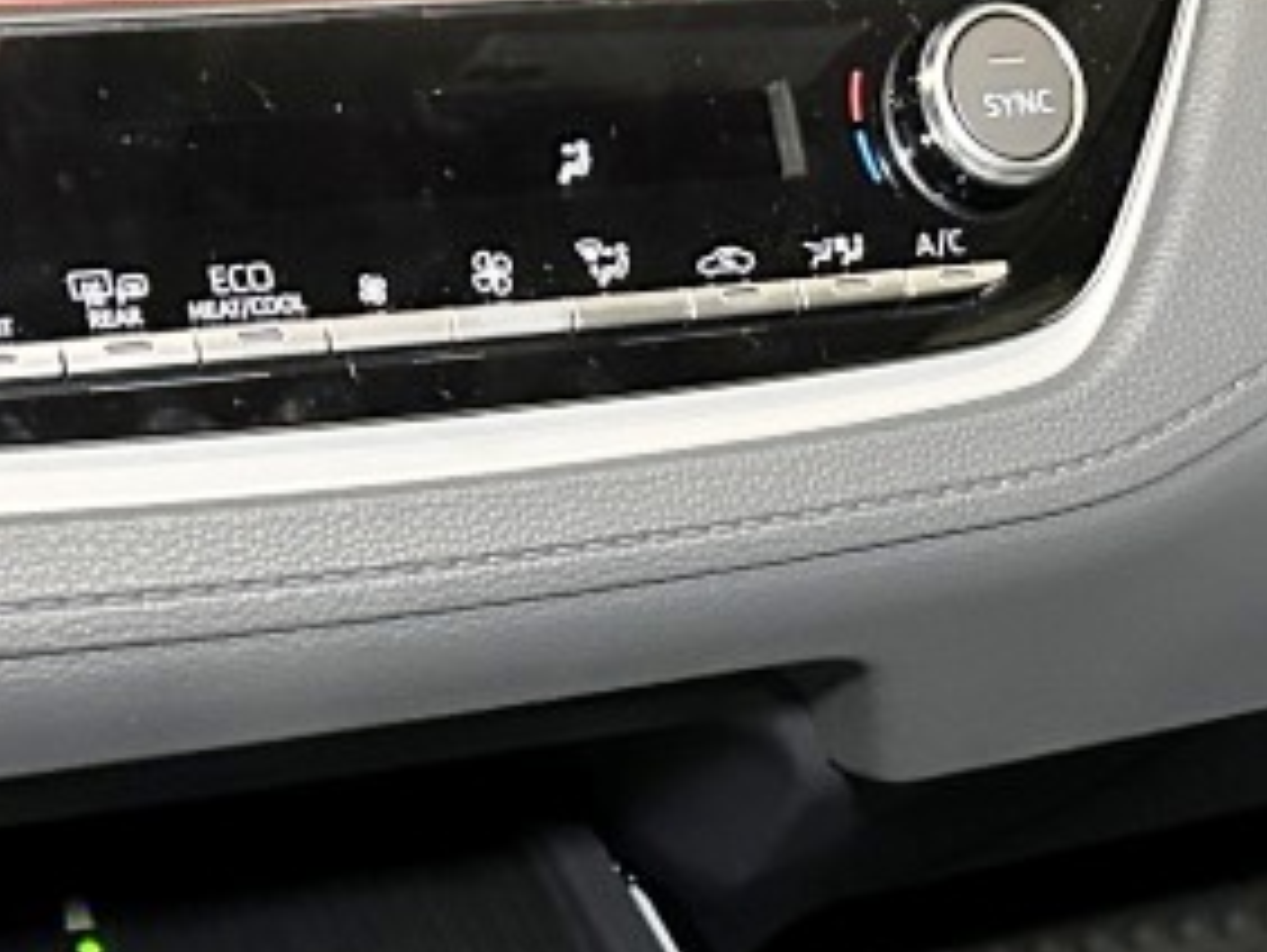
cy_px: 1262
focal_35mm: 87
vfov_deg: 16.1
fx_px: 3187
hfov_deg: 22.3
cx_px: 952
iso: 800
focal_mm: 6.86
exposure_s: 1/30
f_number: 1.78
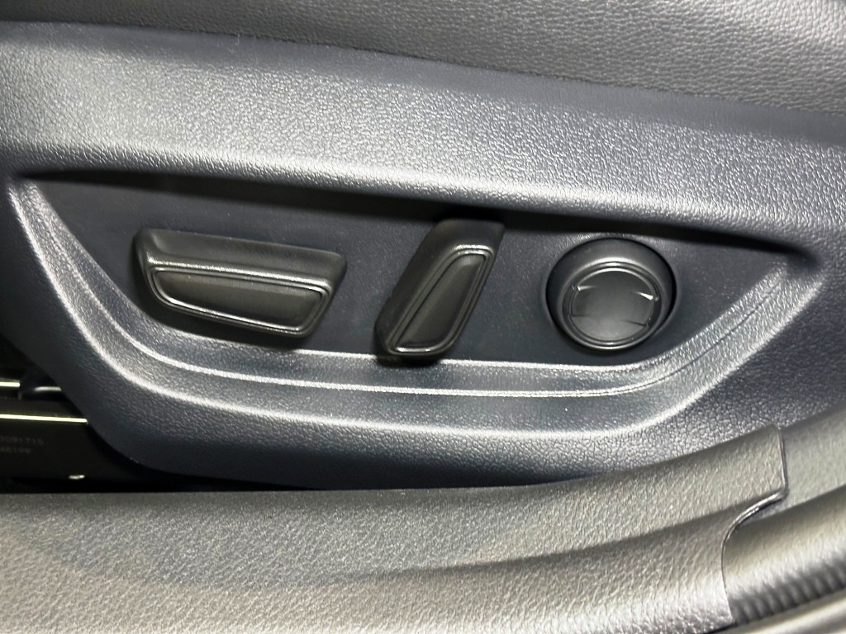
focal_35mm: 48
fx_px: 1173
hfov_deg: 39.7
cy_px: 317
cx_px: 423
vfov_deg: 30.3
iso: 500
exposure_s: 1/30
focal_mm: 6.86
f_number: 1.78
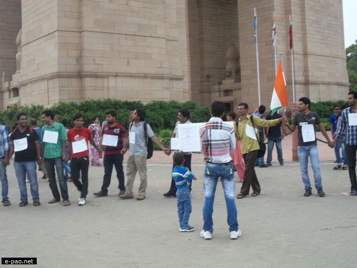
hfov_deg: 42.9
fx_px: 454
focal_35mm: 44
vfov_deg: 32.9
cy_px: 134
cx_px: 178
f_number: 4.5
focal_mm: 7.8
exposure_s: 1/60
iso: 160
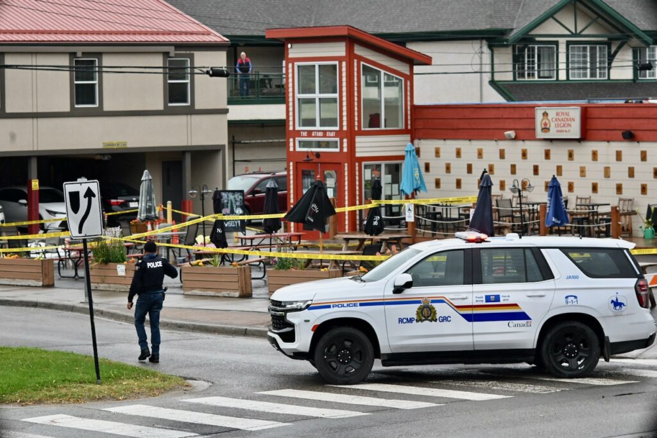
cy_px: 219
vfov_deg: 10.2
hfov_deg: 15.2
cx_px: 328
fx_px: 2464
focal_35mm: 135
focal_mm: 135
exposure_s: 1/800
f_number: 8
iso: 2000
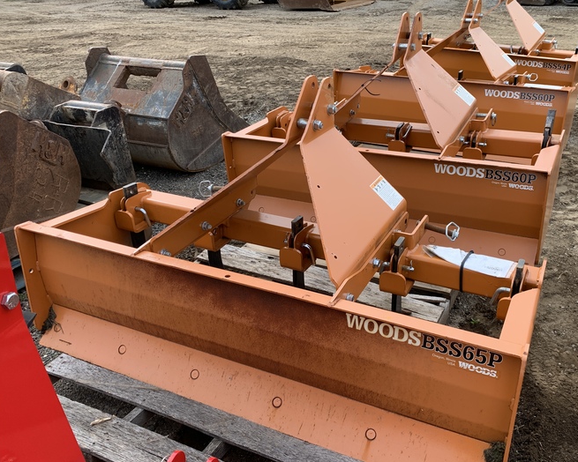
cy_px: 221
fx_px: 530
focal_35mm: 31
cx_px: 345
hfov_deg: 56.8
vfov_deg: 47.1
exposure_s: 1/635
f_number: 1.8
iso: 25
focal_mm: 4.25
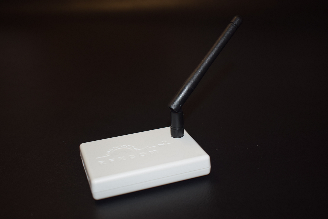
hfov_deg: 24.6
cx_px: 164
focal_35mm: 82
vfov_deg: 16.6
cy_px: 110
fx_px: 752
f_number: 5.6
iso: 400
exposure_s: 1/60
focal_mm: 55
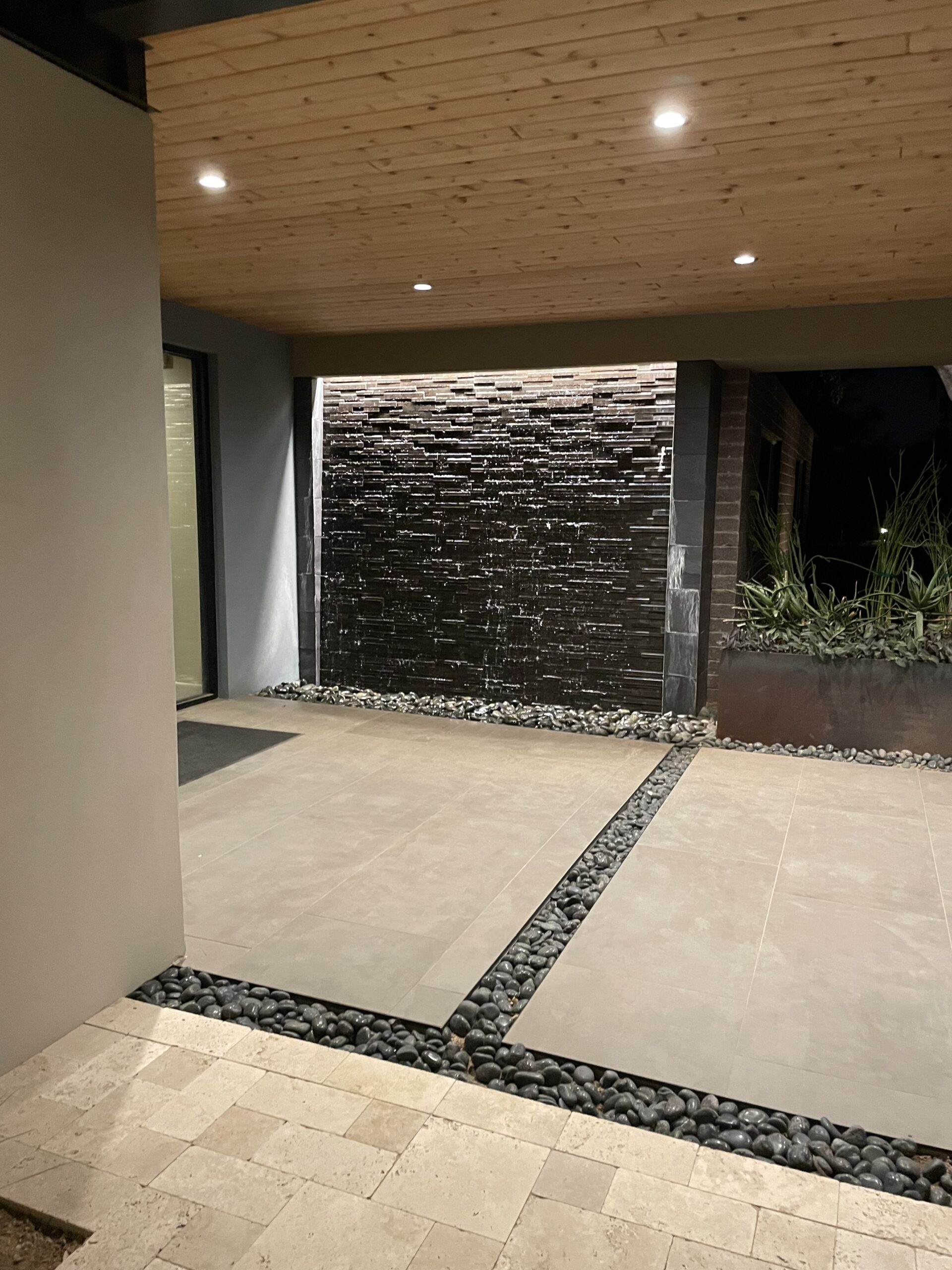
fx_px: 953
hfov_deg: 53.1
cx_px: 476
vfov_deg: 67.3
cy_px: 635
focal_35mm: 26
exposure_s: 1/30
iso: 640
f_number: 1.6
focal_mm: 4.2
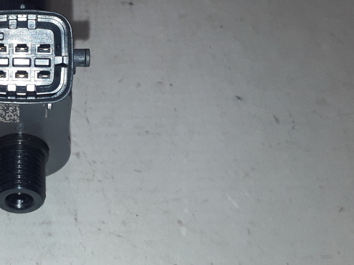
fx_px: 572
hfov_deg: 32.1
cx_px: 14
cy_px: 63
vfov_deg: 25.7
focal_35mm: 56
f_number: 1.9
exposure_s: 1/195
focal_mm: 2.91
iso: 40
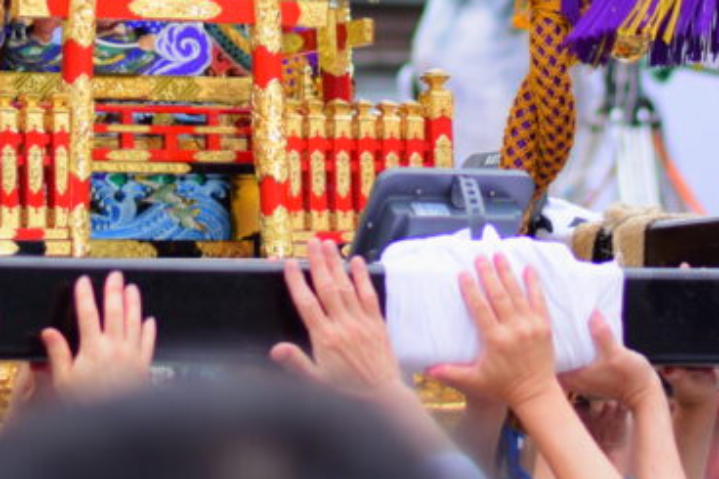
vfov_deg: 5.2
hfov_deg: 7.9
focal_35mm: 261
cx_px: 311
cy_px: -171
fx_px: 5210
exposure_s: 1/125
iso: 100
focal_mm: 50
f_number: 1.8
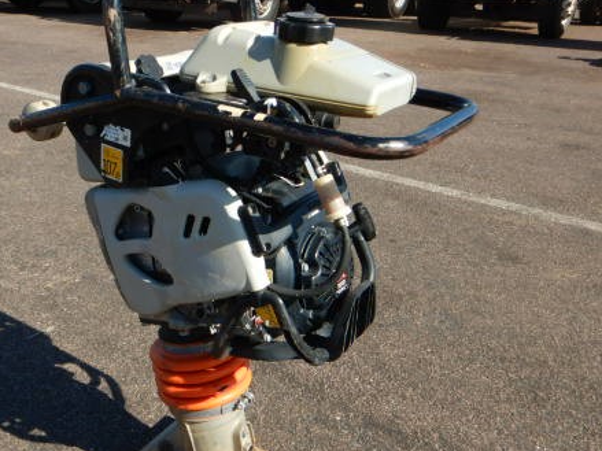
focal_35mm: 35
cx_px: 230
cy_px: 258
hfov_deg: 52.1
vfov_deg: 40.6
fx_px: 609
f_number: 2.8
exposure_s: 1/1500
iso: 125
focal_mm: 4.3
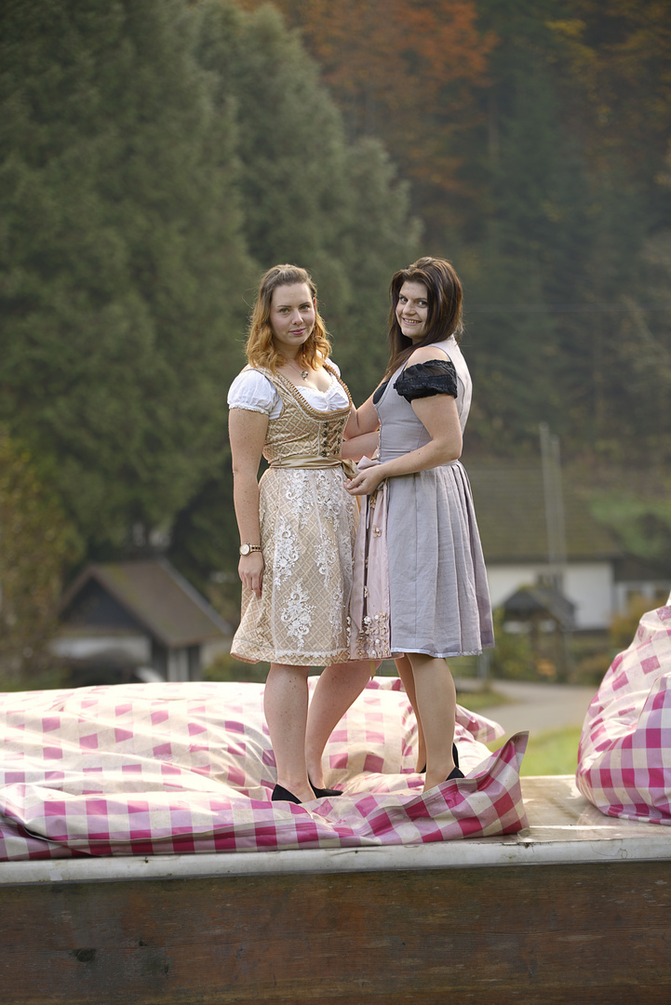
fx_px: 3072
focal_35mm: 110
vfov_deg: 18.6
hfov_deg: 12.5
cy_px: 502
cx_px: 336
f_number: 2.8
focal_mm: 110
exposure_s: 1/200
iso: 100
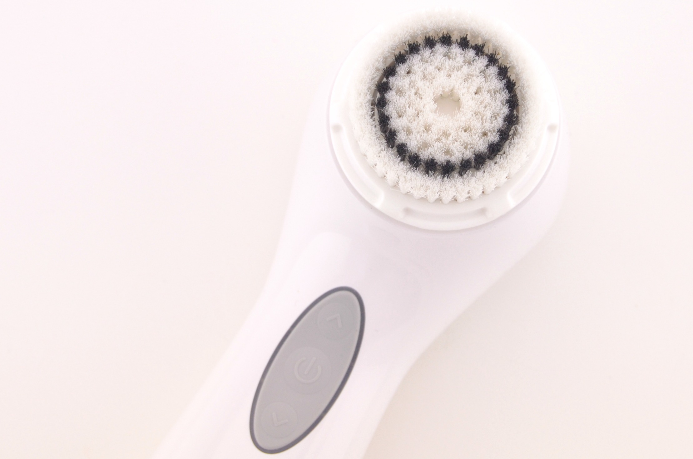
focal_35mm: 82
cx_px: 346
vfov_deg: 16.5
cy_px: 230
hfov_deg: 24.7
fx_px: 1585
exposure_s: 1/400
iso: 800
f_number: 5.6
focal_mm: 55
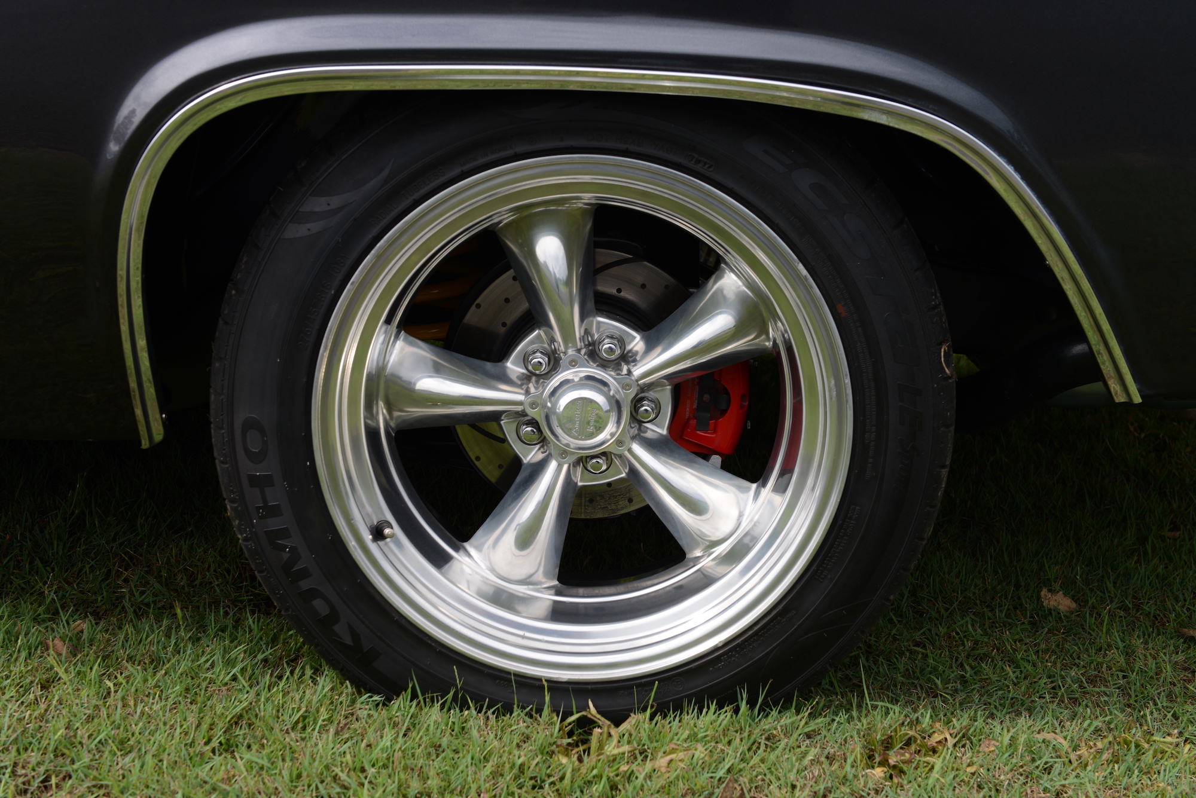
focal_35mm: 52
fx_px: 1728
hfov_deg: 38.2
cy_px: 399
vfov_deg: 26.0
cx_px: 598
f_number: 8
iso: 110
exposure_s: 1/200
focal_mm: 52
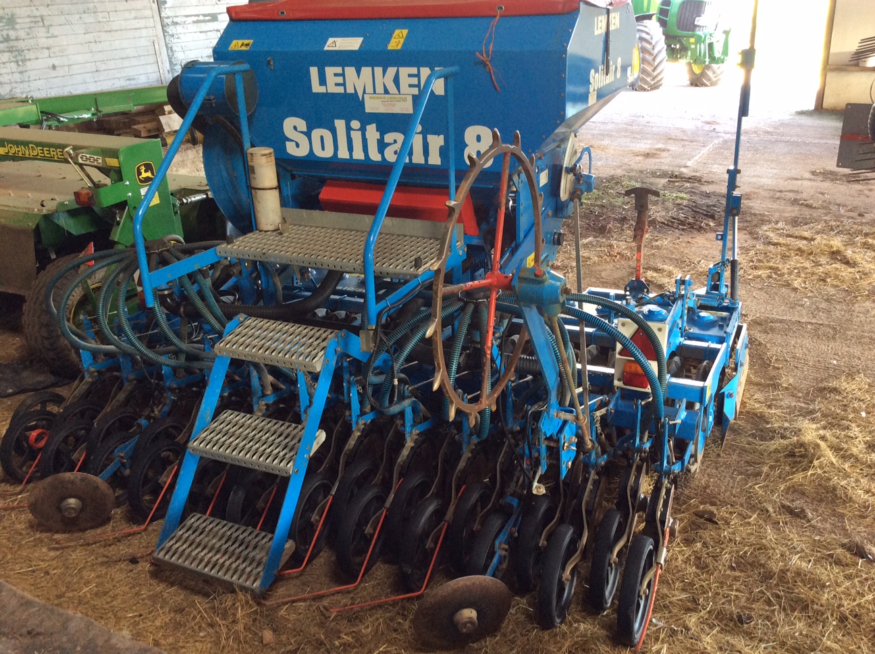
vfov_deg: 44.1
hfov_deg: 56.9
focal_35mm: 32
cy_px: 327
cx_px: 438
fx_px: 808
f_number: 2.4
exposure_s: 1/25
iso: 80
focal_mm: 3.3
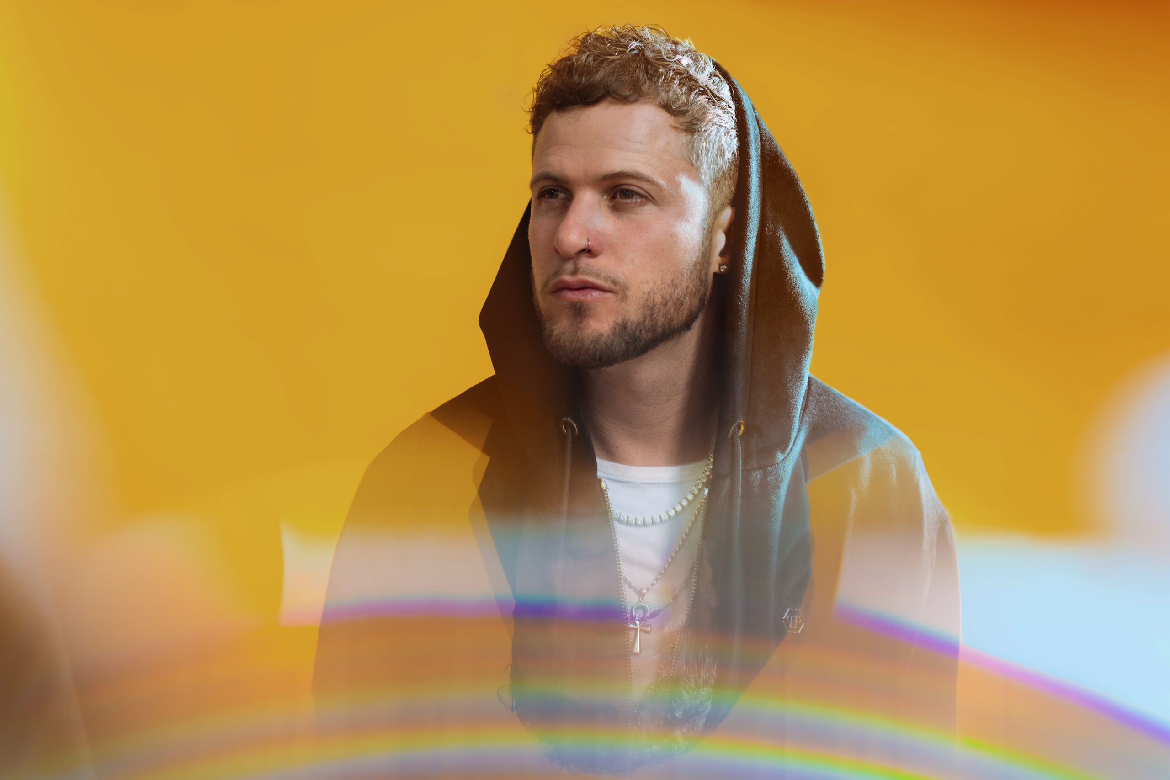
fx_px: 1625
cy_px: 390
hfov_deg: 39.6
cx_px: 585
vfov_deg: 27.0
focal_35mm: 50
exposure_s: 1/125
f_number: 2.8
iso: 250
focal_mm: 50
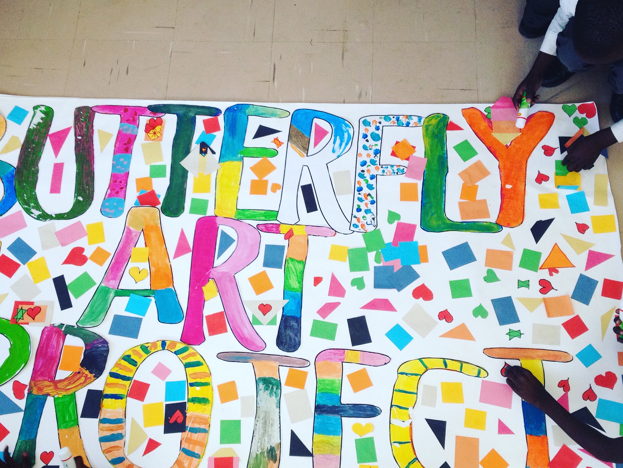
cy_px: 249
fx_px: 828
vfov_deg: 31.5
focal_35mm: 46
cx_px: 311
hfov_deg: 41.2
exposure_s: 1/120
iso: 80
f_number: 2.4
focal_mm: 4.28
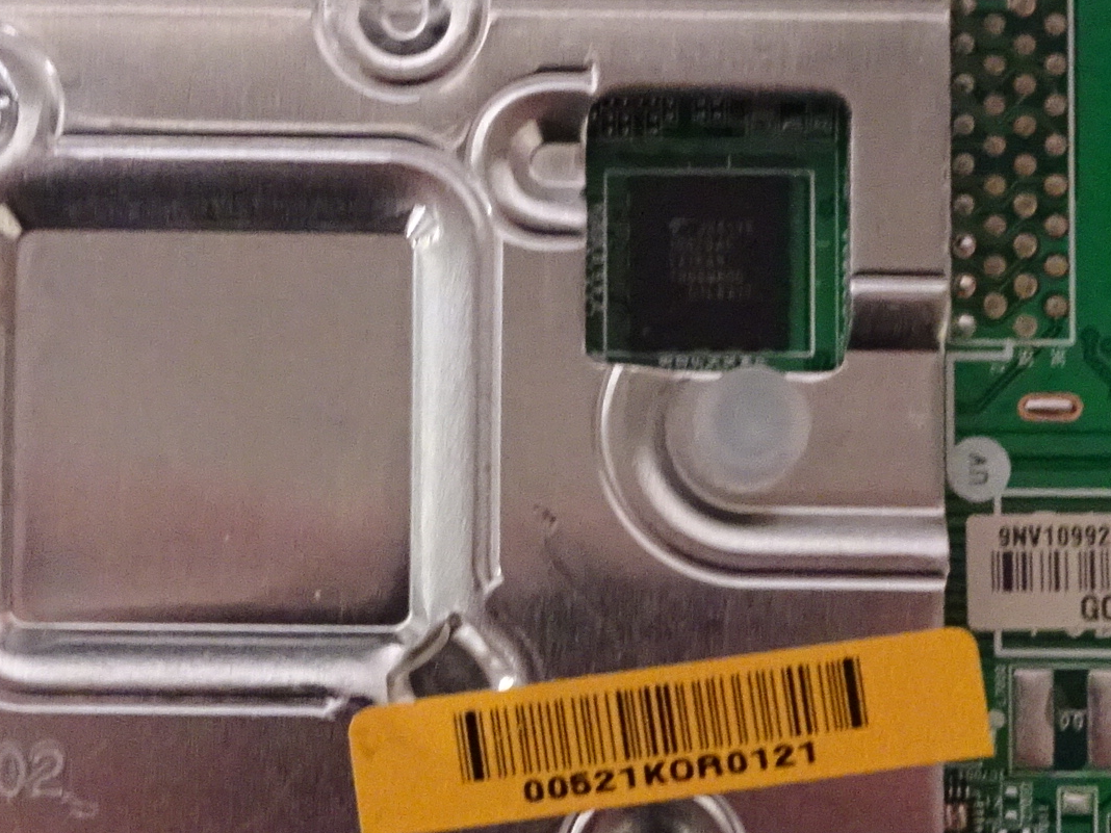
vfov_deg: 17.8
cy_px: 680
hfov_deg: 23.8
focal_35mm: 82
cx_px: 450
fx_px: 2632
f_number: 3.5
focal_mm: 4.1
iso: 800
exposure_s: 1/15
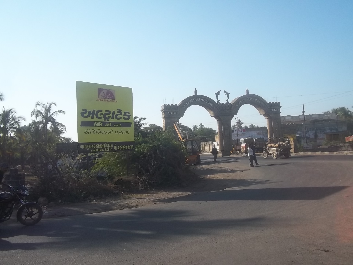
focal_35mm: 32
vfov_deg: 44.2
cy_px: 132
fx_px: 326
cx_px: 176
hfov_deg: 56.8
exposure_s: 1/400
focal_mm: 5.7
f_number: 5.5
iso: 80
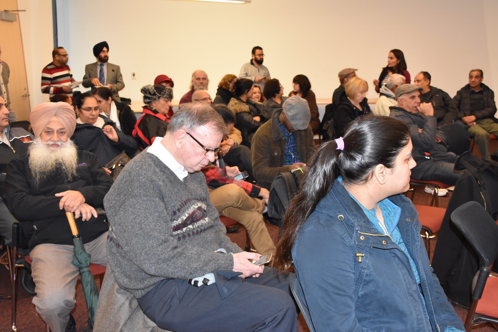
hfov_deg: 49.6
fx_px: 539
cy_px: 166
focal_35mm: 39
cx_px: 249
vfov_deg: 34.2
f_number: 6.3
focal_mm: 26
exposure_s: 1/60
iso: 2500
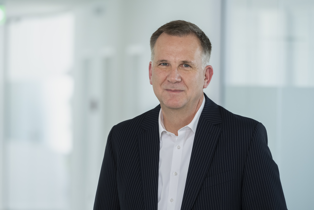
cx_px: 157
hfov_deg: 10.5
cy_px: 105
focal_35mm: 195
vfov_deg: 7.0
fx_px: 1701
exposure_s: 1/125
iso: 800
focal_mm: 195
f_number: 3.5
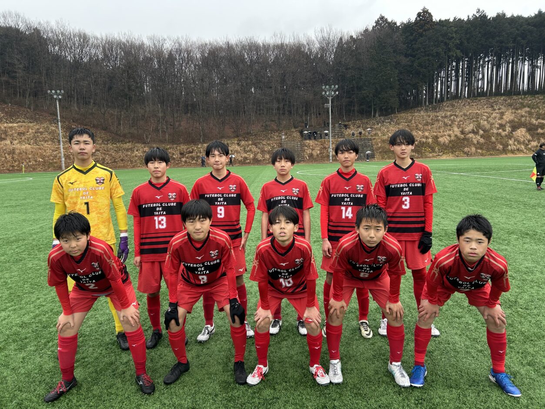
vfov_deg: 53.1
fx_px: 409
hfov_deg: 67.3
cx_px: 272
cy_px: 204
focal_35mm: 26
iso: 50
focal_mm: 5.7
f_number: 1.5
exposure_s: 1/591
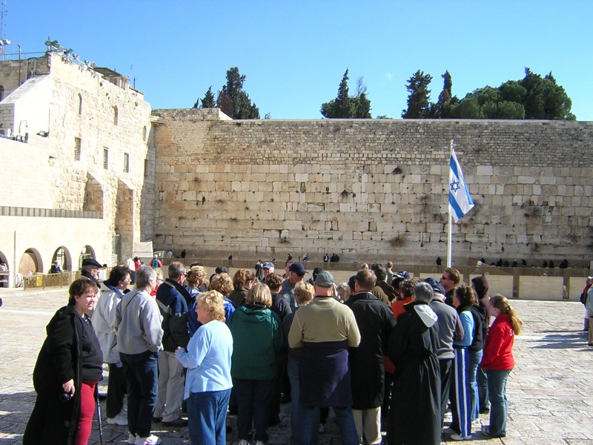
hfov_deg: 51.4
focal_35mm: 36
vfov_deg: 39.7
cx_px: 296
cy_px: 222
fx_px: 617
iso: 100
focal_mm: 4.7
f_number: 5.2
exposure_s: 1/242
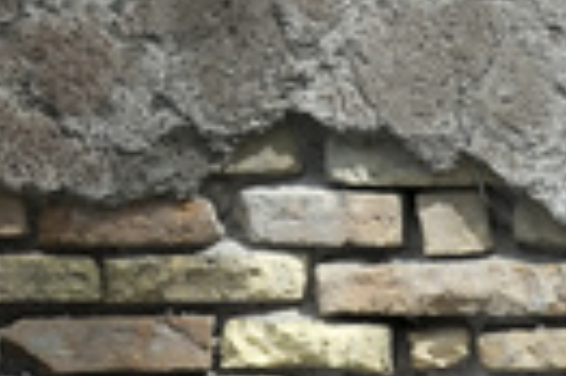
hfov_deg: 5.0
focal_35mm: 413
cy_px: 45
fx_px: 6479
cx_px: 188
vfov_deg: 3.3
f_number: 8
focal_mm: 85
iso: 100
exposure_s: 1/160
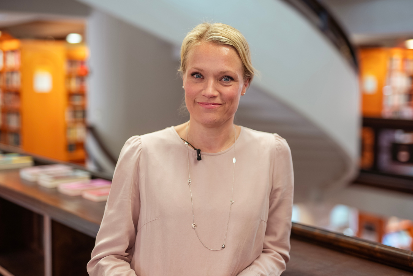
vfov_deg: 27.0
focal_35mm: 50
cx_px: 206
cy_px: 138
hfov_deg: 39.6
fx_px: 574
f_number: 1.8
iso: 640
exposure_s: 1/50
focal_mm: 50
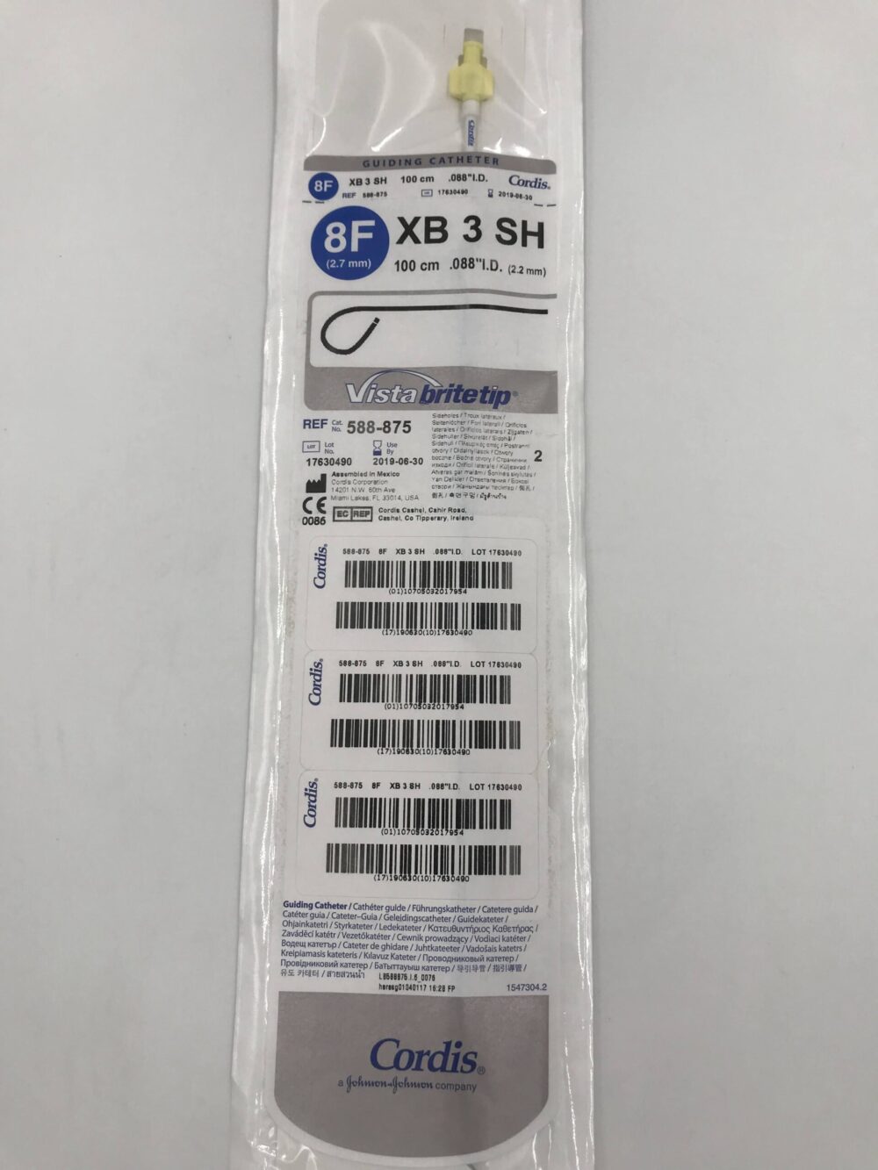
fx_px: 947
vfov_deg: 63.4
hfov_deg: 49.8
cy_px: 585
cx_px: 439
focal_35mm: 28
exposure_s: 1/206
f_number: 1.8
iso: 20
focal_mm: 3.99
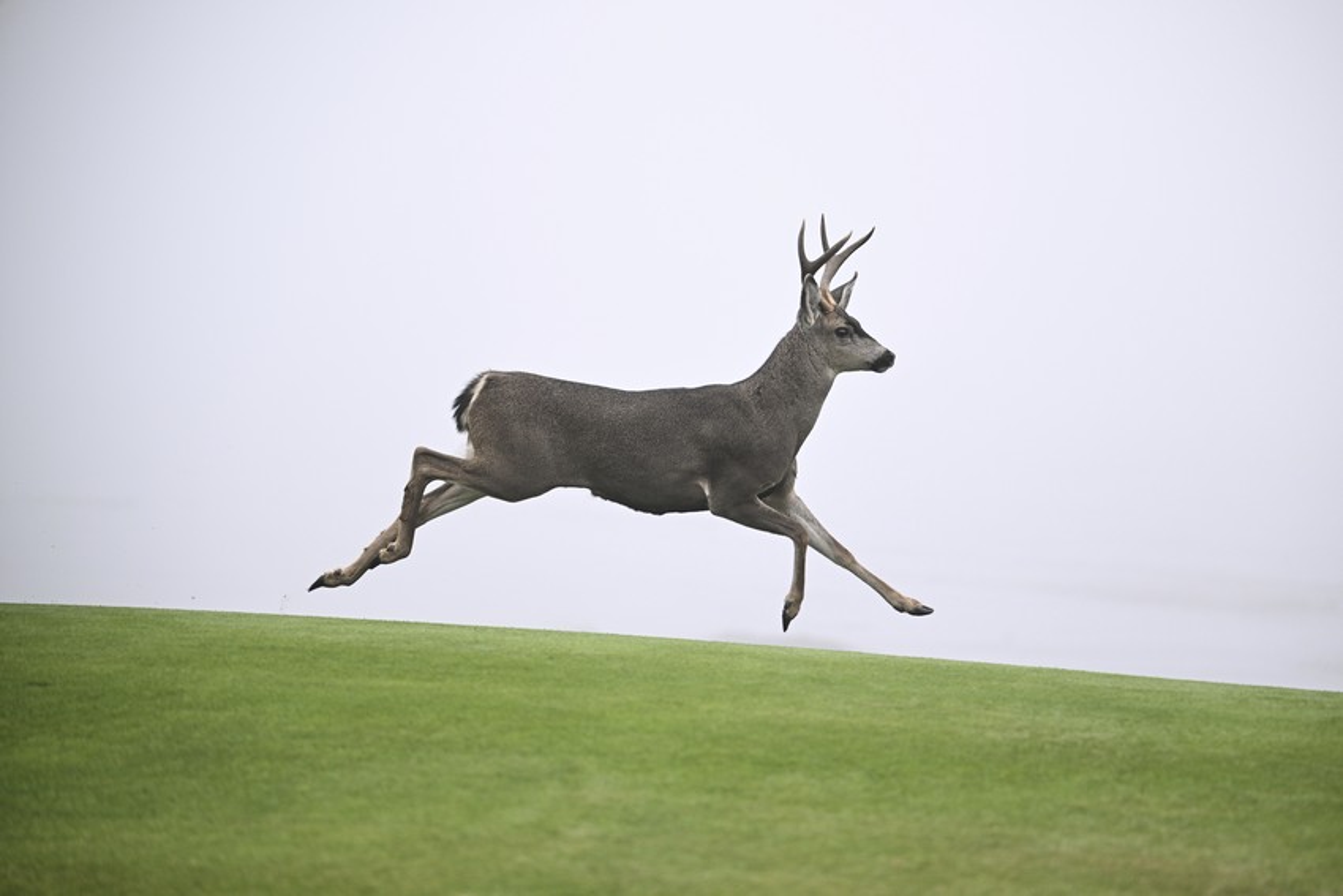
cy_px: 448
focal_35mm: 115
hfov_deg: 17.8
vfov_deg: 11.9
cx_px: 672
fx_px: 4291
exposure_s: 1/3200
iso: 1000
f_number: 2.8
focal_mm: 115
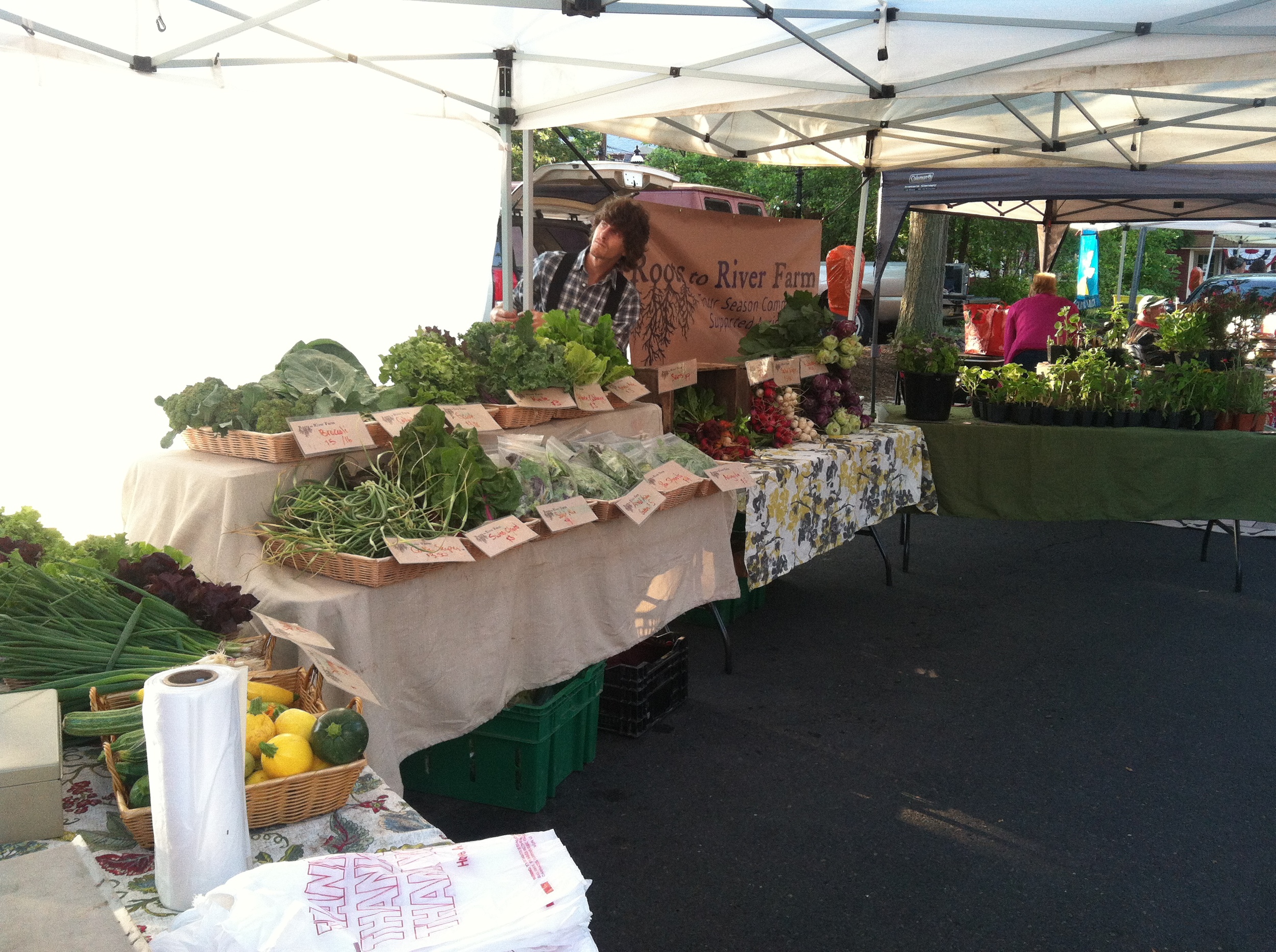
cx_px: 638
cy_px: 476
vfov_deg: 40.6
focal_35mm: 35
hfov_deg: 52.7
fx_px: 1288
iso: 125
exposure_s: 1/120
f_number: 2.8
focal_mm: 3.85
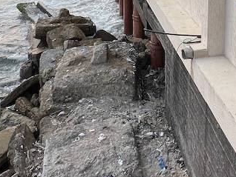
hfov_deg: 36.9
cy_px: -47
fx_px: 334
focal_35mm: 49
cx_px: 204
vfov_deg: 25.8
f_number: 1.8
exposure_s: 1/99
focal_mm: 1.57
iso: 40
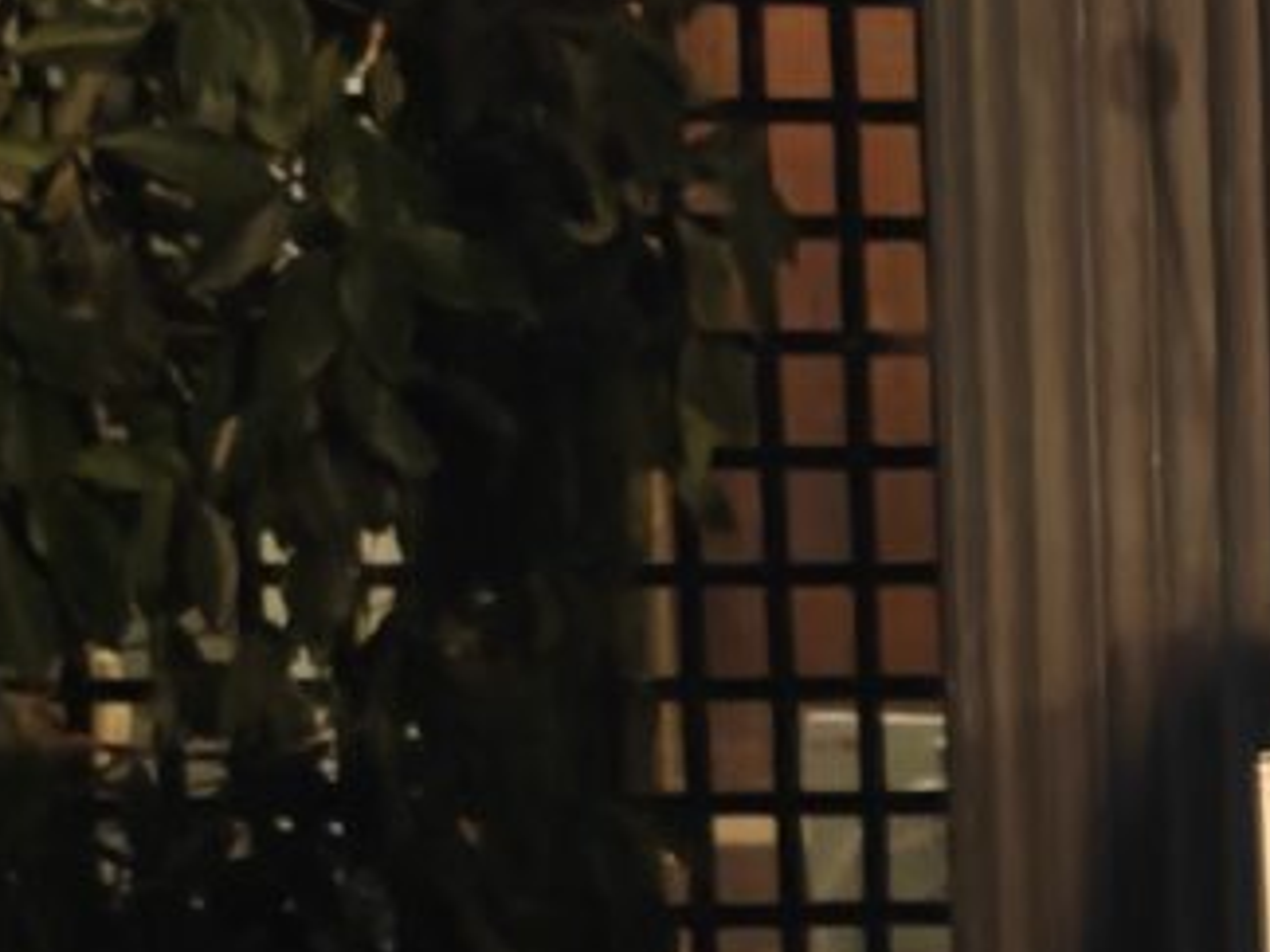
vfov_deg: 8.1
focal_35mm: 182
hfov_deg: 9.5
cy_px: 1167
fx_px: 6677
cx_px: 3214
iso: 1600
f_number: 1.6
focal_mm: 6.06
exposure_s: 1/100
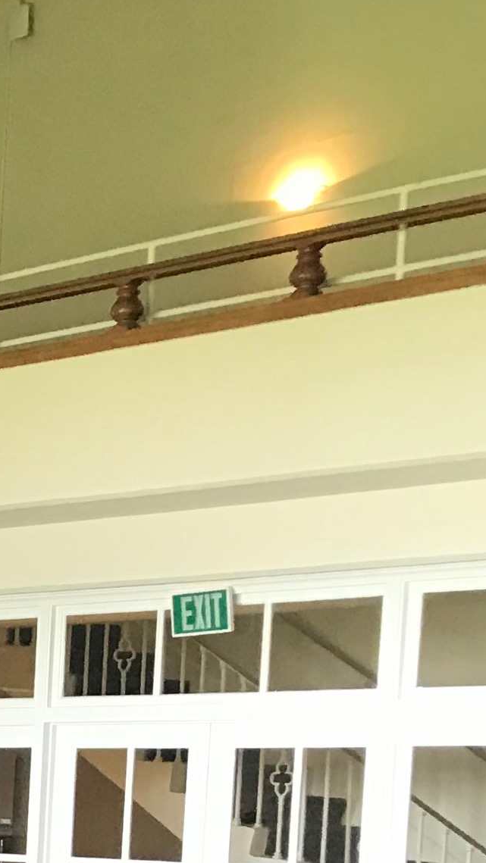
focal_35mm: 108
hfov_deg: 9.1
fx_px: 2473
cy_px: 980
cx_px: -954
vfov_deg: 18.9
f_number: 1.8
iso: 40
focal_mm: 3.99
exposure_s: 1/15
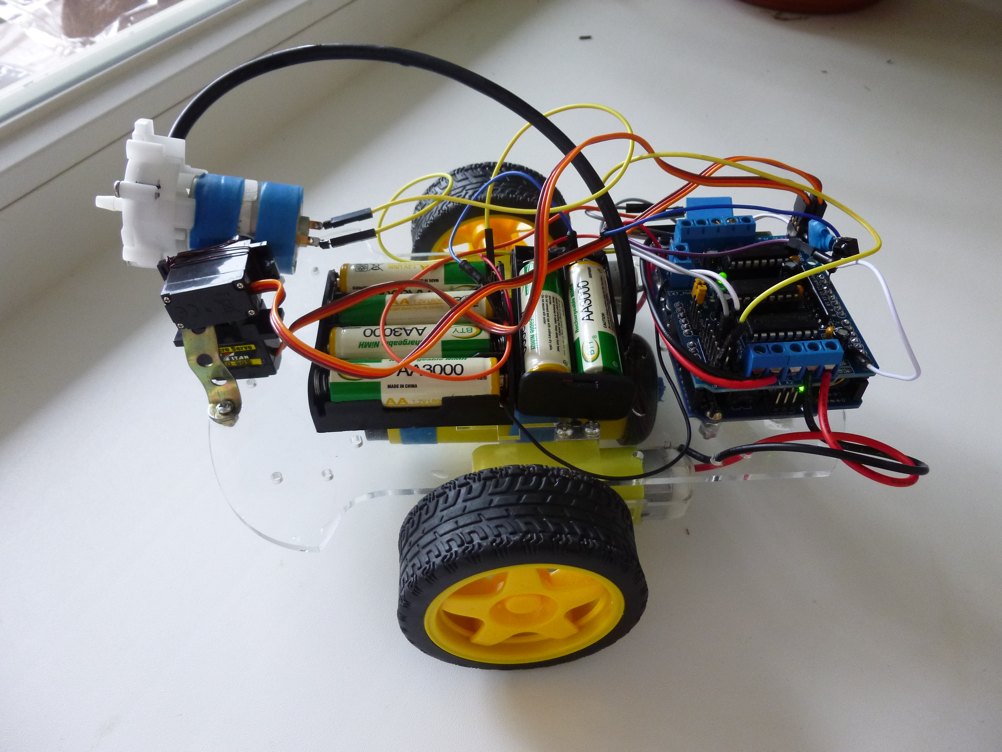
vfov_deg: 54.9
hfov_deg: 69.4
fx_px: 724
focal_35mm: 25
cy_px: 376
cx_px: 501
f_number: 3.1
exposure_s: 1/60
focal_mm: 4.5
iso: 250
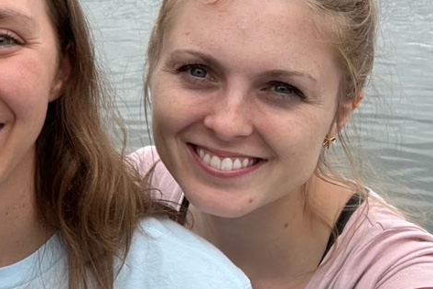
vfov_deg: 16.8
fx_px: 974
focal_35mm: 81
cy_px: 82
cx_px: -145
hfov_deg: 22.2
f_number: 2.2
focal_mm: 2.71
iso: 25
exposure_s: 1/163
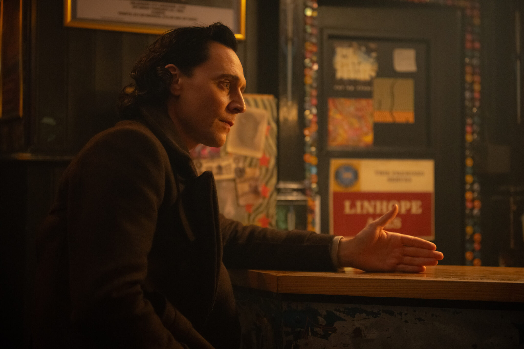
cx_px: 262
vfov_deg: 19.5
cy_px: 174
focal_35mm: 70
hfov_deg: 28.8
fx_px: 1019
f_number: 2.8
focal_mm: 70
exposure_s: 1/200
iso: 4000
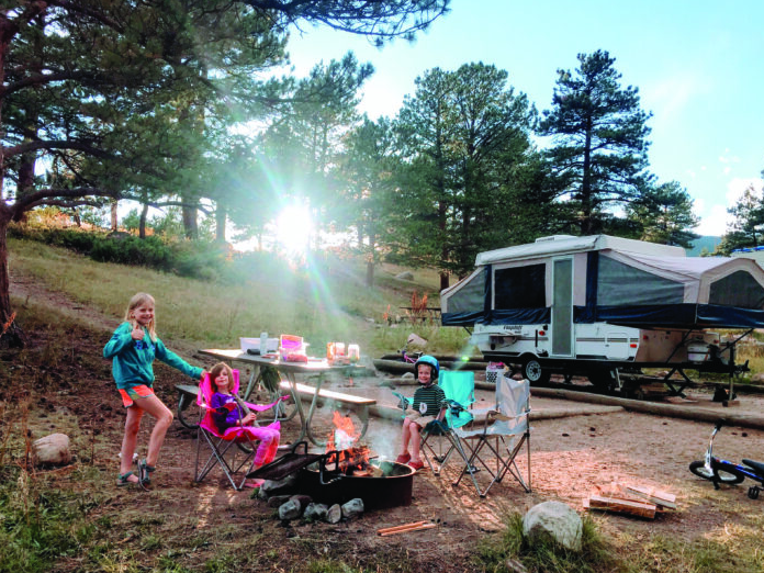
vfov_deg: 46.8
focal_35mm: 30
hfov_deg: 60.0
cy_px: 293
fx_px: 662
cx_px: 383
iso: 32
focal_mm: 4.15
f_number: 2.2
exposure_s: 1/648
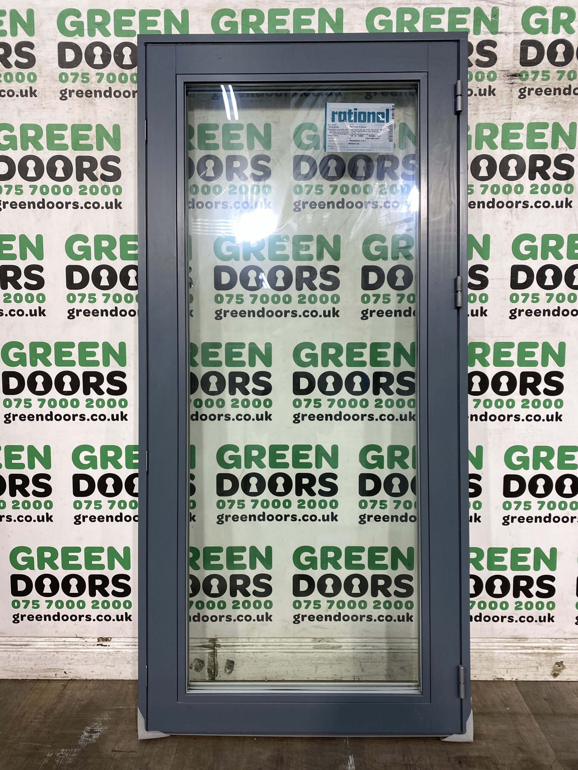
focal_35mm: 26
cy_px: 385
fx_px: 579
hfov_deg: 53.1
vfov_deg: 67.3
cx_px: 289
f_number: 1.8
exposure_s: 1/100
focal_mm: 4.25
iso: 64
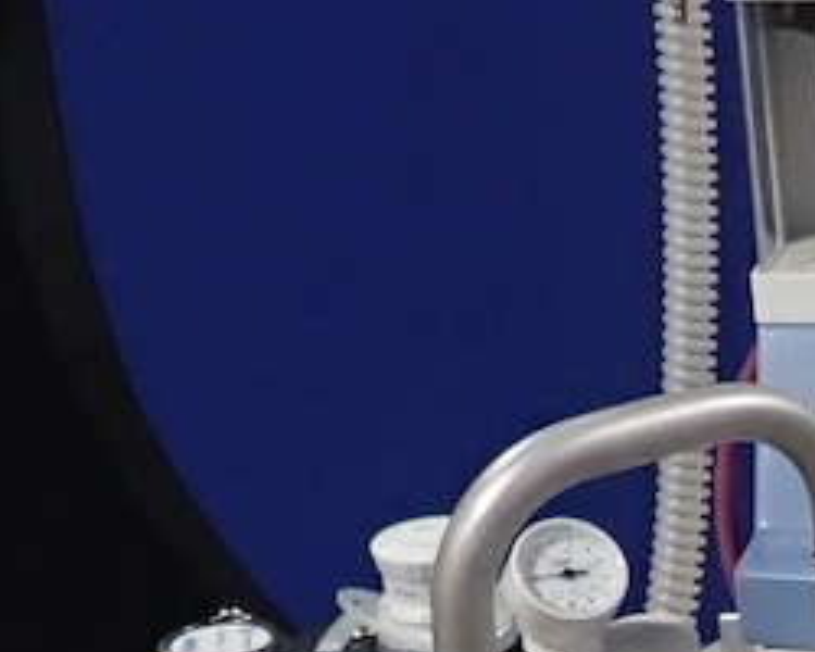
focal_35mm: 125
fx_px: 3015
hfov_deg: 13.8
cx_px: 1451
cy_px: 936
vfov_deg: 11.9
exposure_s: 1/30
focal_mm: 4.5
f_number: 2
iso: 400
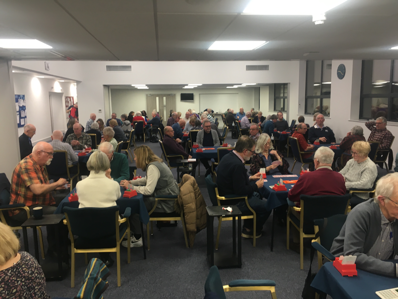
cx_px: 199
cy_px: 150
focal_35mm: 29
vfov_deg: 48.2
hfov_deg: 61.7
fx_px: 333
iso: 64
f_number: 2.2
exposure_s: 1/33
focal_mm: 4.15
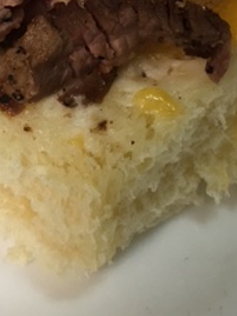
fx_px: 739
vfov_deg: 22.9
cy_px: -19
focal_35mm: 81
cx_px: 84
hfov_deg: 18.2
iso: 80
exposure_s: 1/30
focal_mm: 4.15
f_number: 2.2
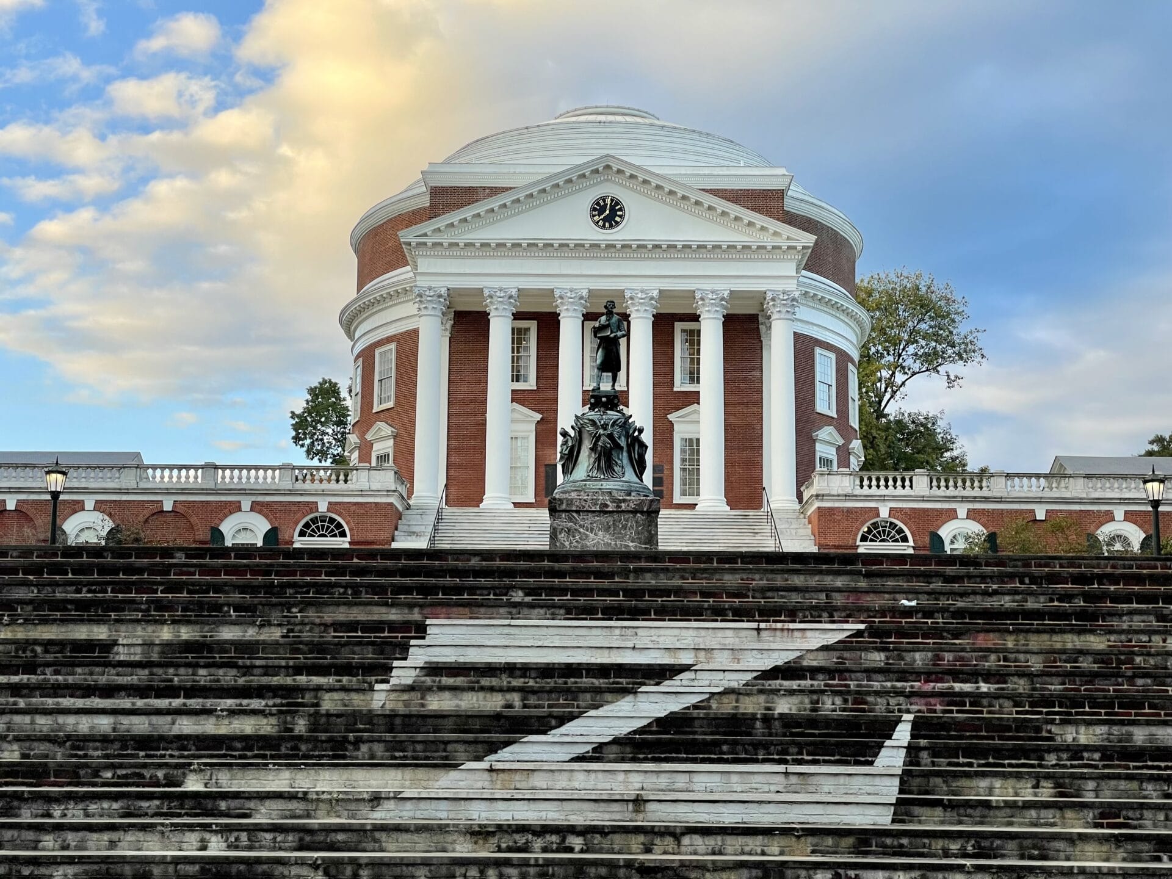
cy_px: 440
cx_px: 586
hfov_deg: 36.8
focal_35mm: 52
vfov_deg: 28.0
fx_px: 1761
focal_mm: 6
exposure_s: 1/311
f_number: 2
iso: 25
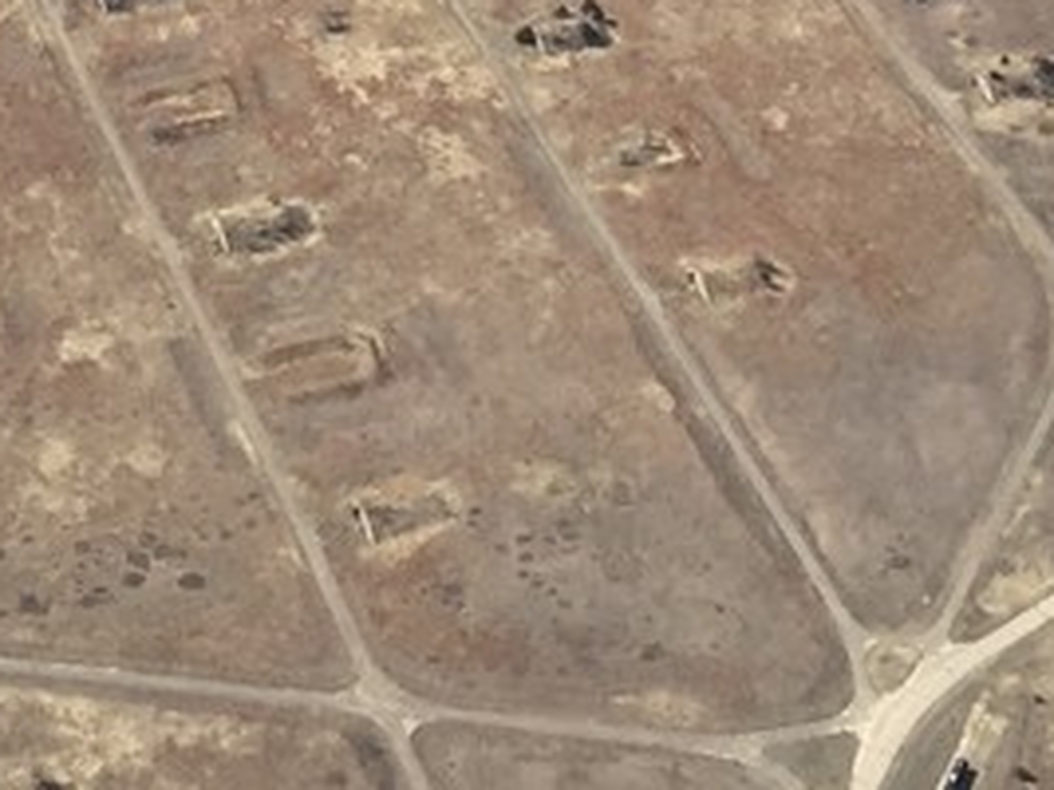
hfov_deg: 14.4
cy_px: -936
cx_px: 422
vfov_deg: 9.8
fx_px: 4170
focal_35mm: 137
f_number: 2.2
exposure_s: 1/1883
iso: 32
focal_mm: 4.15
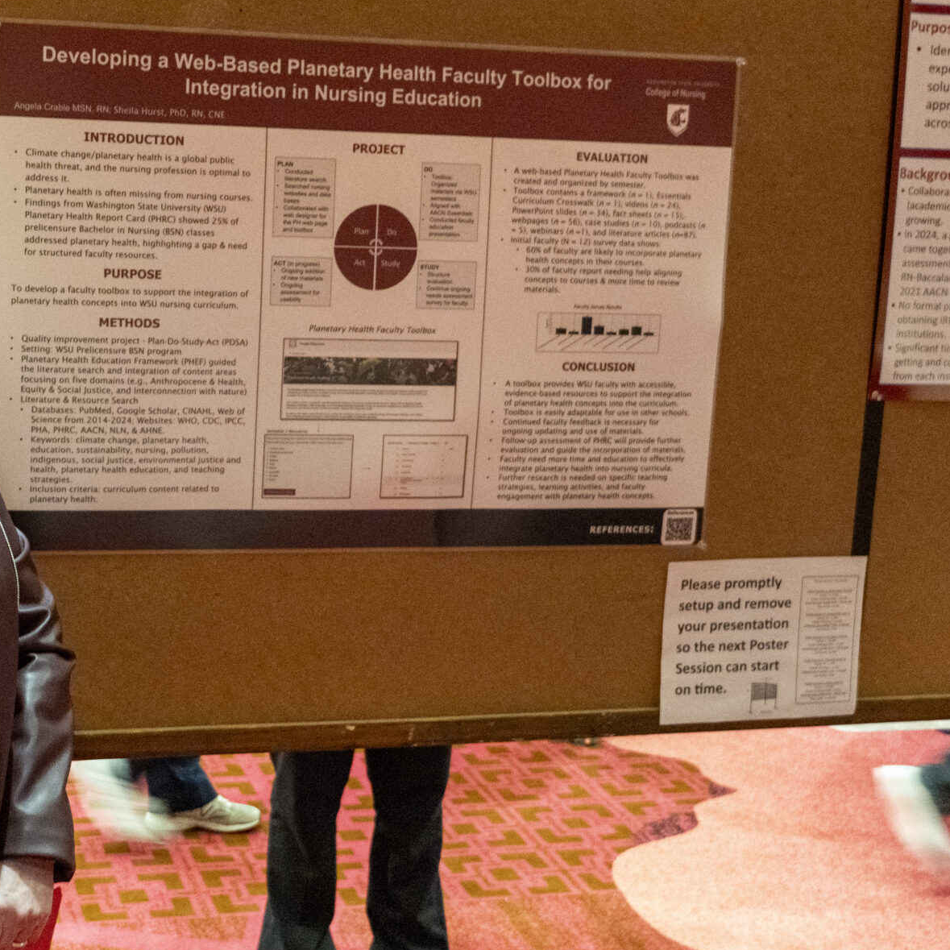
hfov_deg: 27.5
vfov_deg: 27.7
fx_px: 1925
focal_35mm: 62
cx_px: 310
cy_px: 448
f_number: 4.5
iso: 6400
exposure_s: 1/25
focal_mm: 28
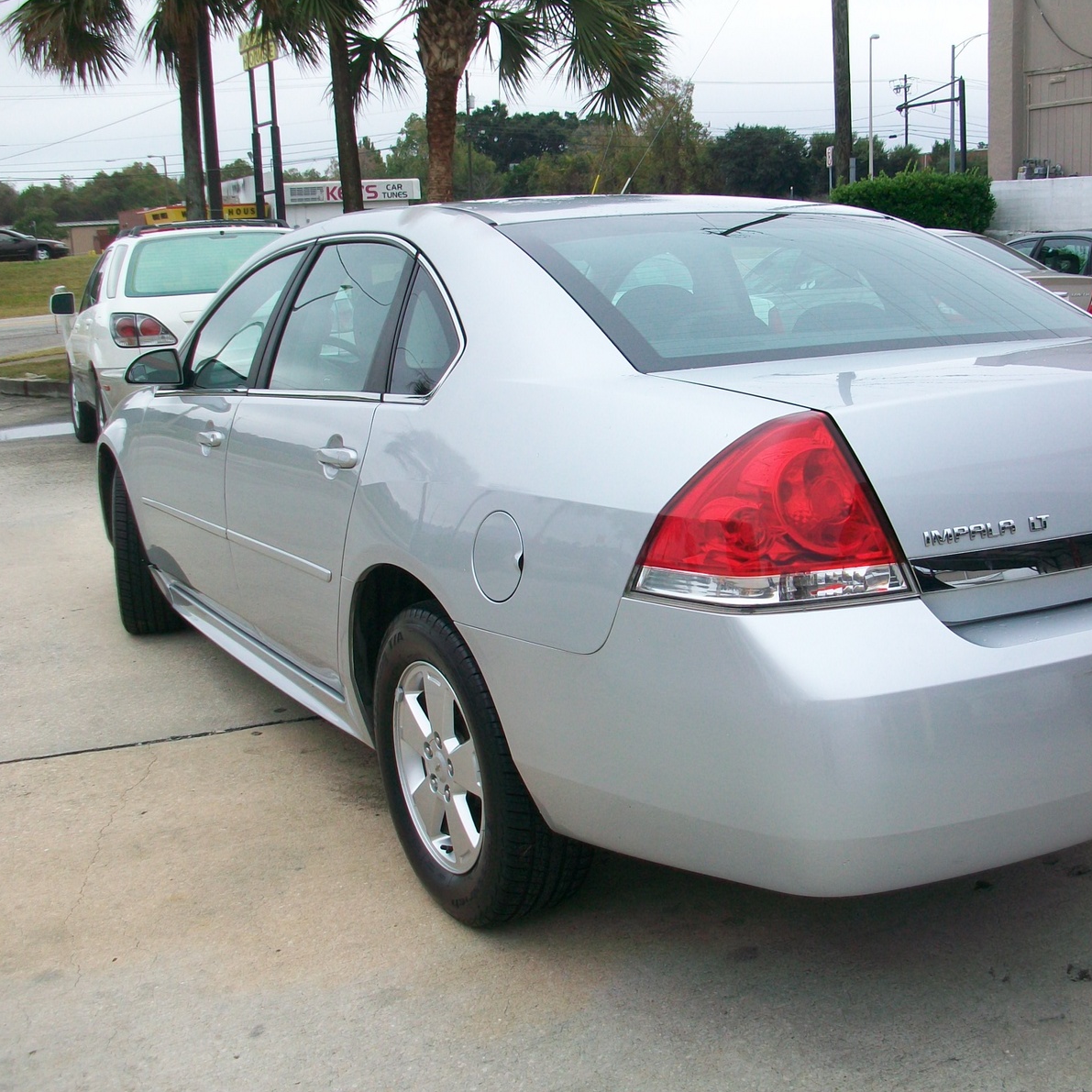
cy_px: 546
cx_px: 689
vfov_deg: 43.9
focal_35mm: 38
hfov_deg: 43.5
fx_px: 1356
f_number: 2.8
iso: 64
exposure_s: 1/400
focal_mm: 5.7
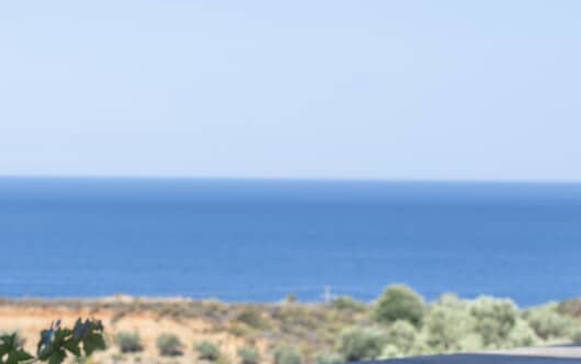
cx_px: -177
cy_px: 262
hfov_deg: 10.4
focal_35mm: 198
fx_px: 3137
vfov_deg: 6.6
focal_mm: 50
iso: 100
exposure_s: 1/160
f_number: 9
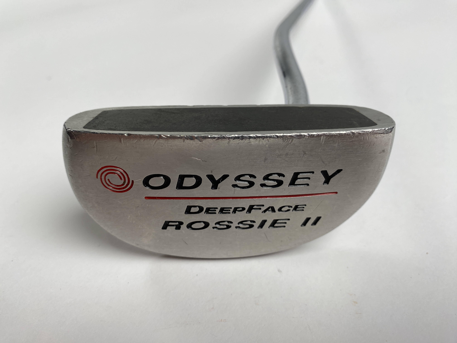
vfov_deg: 54.9
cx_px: 228
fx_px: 330
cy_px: 172
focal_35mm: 25
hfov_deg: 69.4
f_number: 1.8
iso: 32
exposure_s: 1/166
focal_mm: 4.25
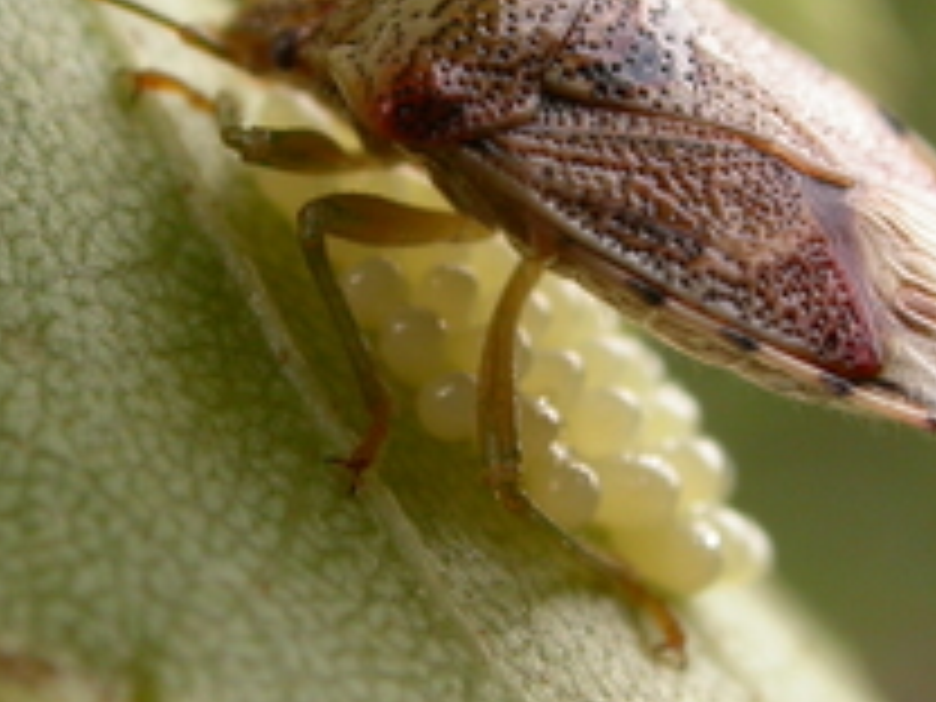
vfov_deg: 7.7
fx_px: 5192
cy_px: 306
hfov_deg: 10.3
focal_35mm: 192
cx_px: 549
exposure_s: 1/115
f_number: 6.5
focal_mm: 17.3
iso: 100
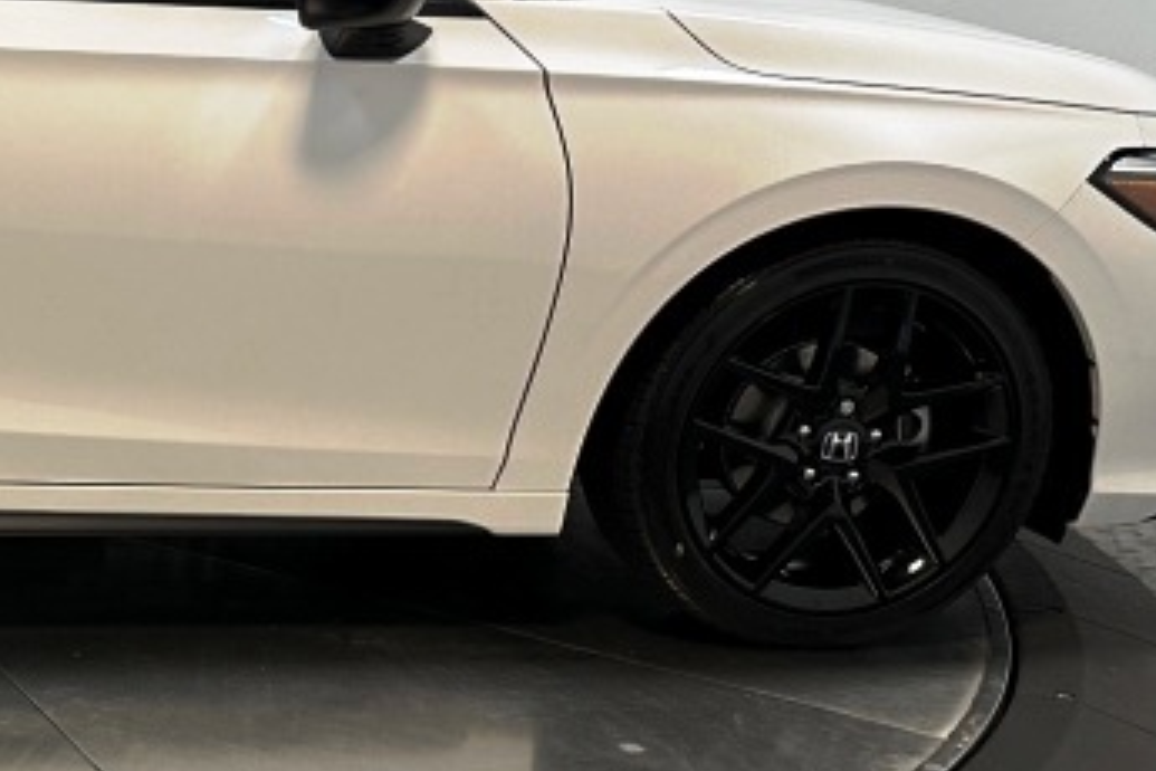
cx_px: -174
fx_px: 2376
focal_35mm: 74
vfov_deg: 18.4
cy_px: 479
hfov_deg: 25.0
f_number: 1.78
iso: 200
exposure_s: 1/60
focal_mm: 6.86
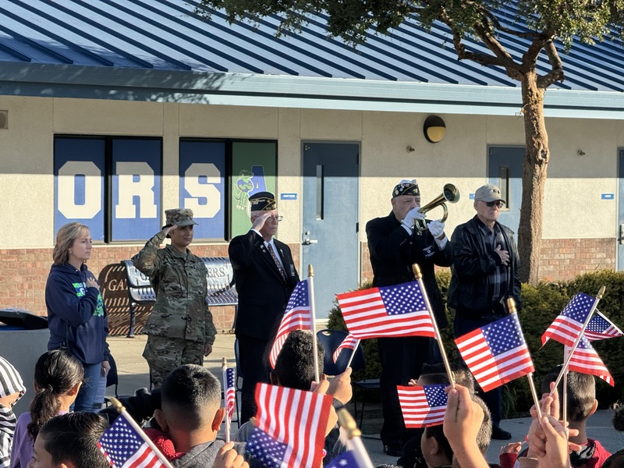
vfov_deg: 12.3
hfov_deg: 16.4
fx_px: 2163
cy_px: 234
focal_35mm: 120
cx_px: 312
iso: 50
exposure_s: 1/990
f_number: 2.8
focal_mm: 15.66
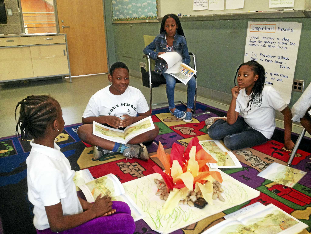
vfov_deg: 40.7
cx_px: 156
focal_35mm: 35
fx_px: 314
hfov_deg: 52.6
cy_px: 117
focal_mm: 4.28
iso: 200
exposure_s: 1/20
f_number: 2.4
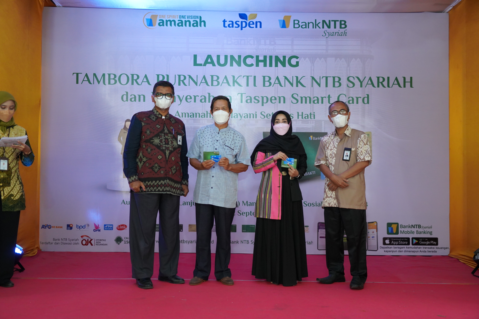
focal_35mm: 35
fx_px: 466
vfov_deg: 37.9
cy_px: 160
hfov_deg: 54.4
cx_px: 240
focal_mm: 35
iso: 4000
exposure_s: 1/160
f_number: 4
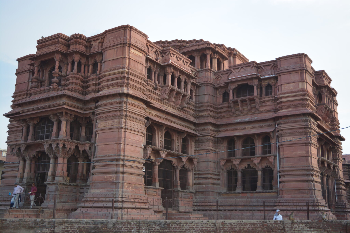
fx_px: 394
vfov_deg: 33.0
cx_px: 175
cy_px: 116
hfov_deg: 47.9
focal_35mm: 40
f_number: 4
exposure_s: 1/80
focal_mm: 27
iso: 100
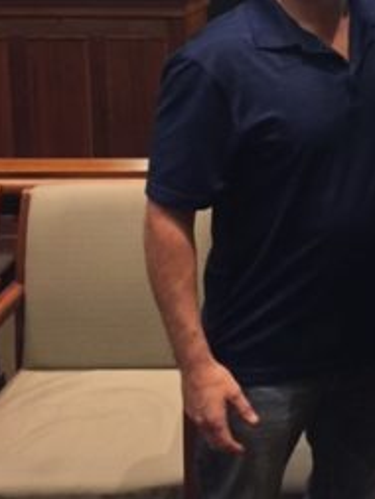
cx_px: 381
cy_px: 48
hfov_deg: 23.0
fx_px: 880
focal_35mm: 61
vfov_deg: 30.3
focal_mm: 4.15
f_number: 2.2
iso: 250
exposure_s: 1/30
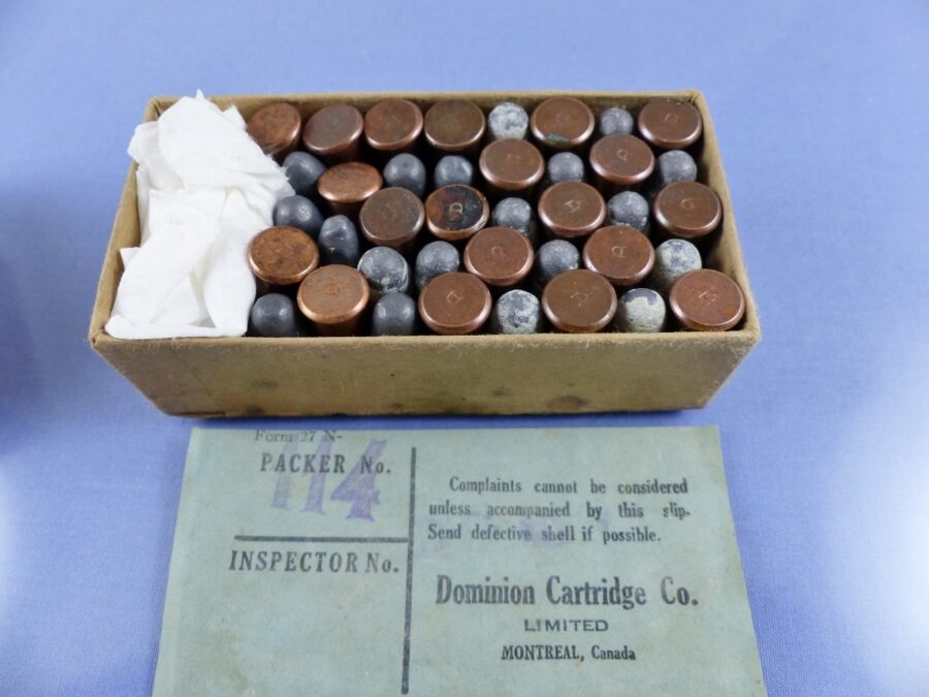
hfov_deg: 69.4
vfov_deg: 54.9
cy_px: 348
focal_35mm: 25
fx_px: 671
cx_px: 464
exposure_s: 1/60
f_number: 2.8
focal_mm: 4.5
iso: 160
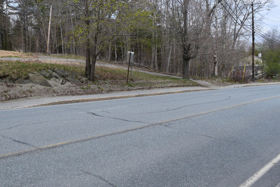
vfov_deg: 32.5
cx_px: 111
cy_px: 73
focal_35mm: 41
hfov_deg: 47.1
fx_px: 319
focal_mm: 20
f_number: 11
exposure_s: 1/500
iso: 360
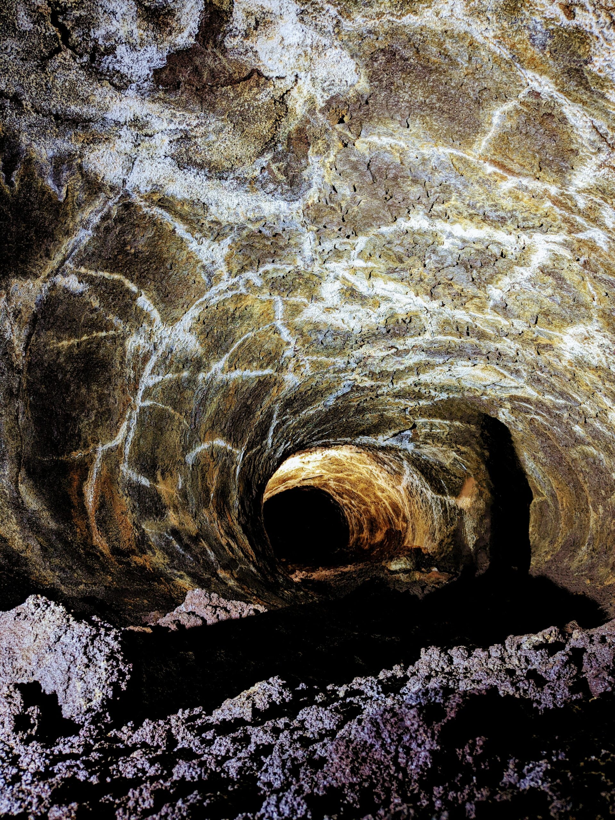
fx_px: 640
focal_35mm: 27
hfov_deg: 51.4
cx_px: 308
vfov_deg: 65.3
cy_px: 410
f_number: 1.73
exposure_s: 1/2.86
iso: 56
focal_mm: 4.38
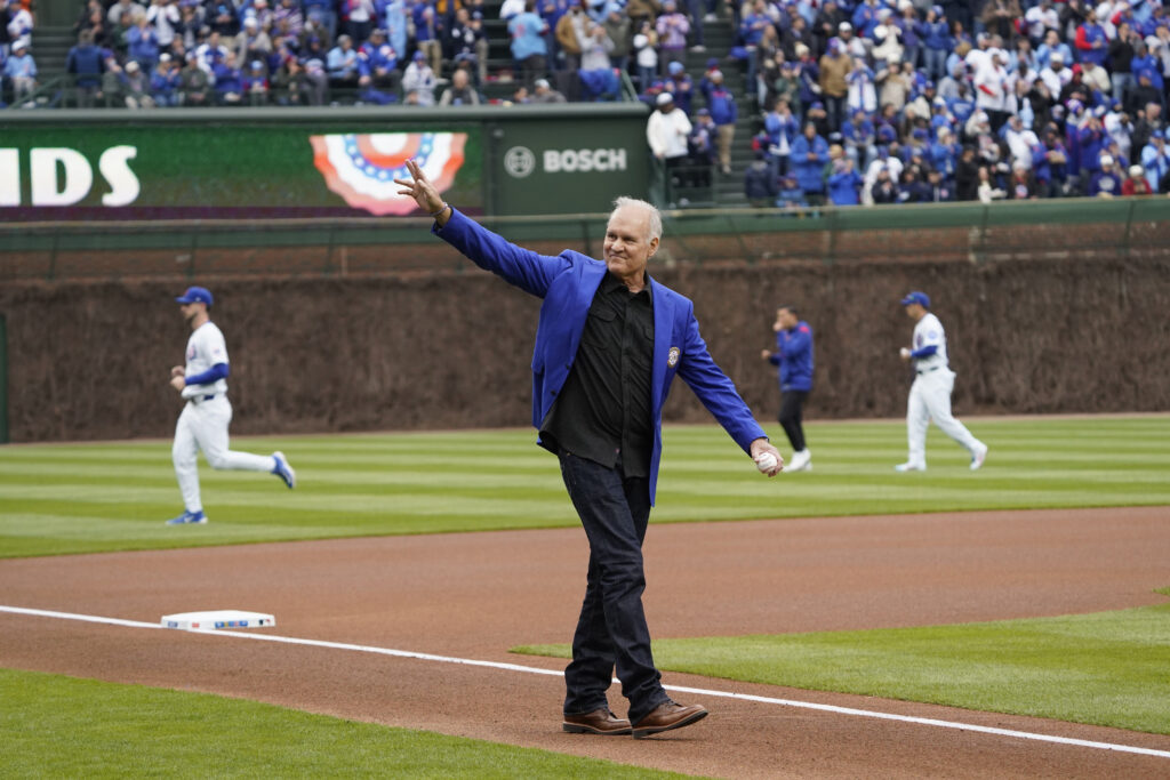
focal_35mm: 200
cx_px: 585
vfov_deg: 6.9
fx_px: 6500
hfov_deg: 10.3
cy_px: 390
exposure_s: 1/2000
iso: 2000
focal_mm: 200
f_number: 6.3
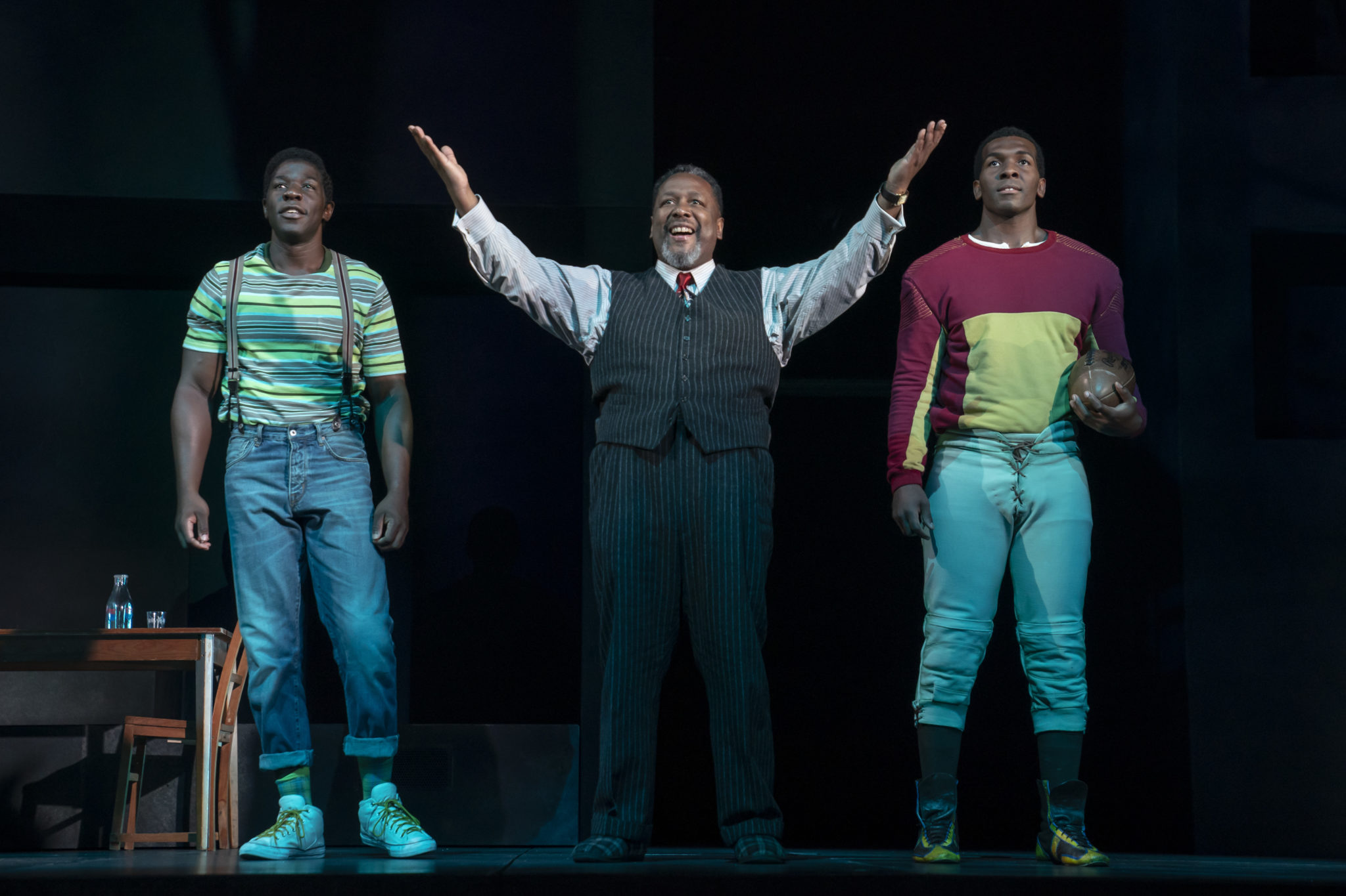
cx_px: 673
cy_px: 448
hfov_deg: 29.7
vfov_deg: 20.0
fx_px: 2542
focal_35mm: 68
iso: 4000
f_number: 4
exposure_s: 1/320
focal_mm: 68
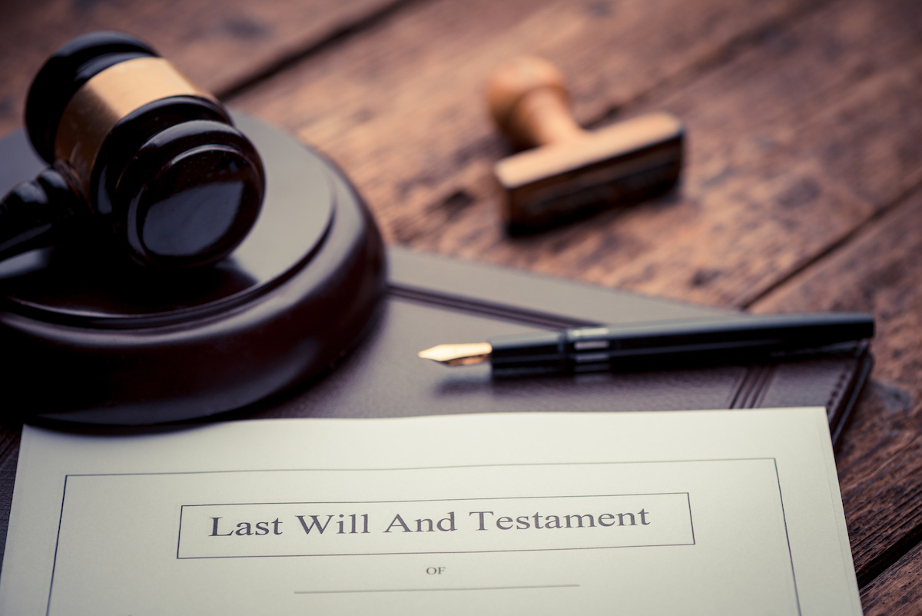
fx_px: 2690
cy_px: 308
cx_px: 461
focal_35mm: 105
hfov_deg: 19.4
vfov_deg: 13.1
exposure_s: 1/125
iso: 64
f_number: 5.6
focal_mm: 105
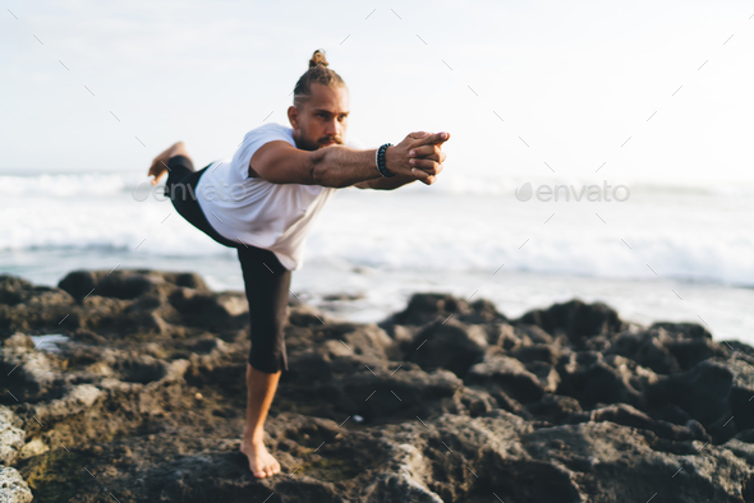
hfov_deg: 54.4
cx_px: 377
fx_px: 733
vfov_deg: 37.9
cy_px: 252
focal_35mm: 35
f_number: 1.6
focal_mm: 35
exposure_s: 1/2500
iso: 100
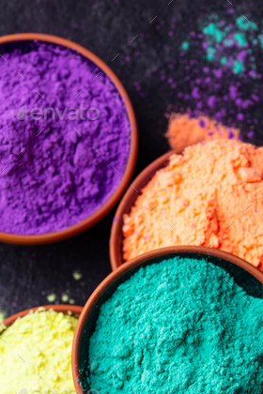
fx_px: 2422
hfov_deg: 6.2
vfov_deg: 9.3
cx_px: 195
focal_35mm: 221
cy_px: 387
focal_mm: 105
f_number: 9
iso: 100
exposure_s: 1/100
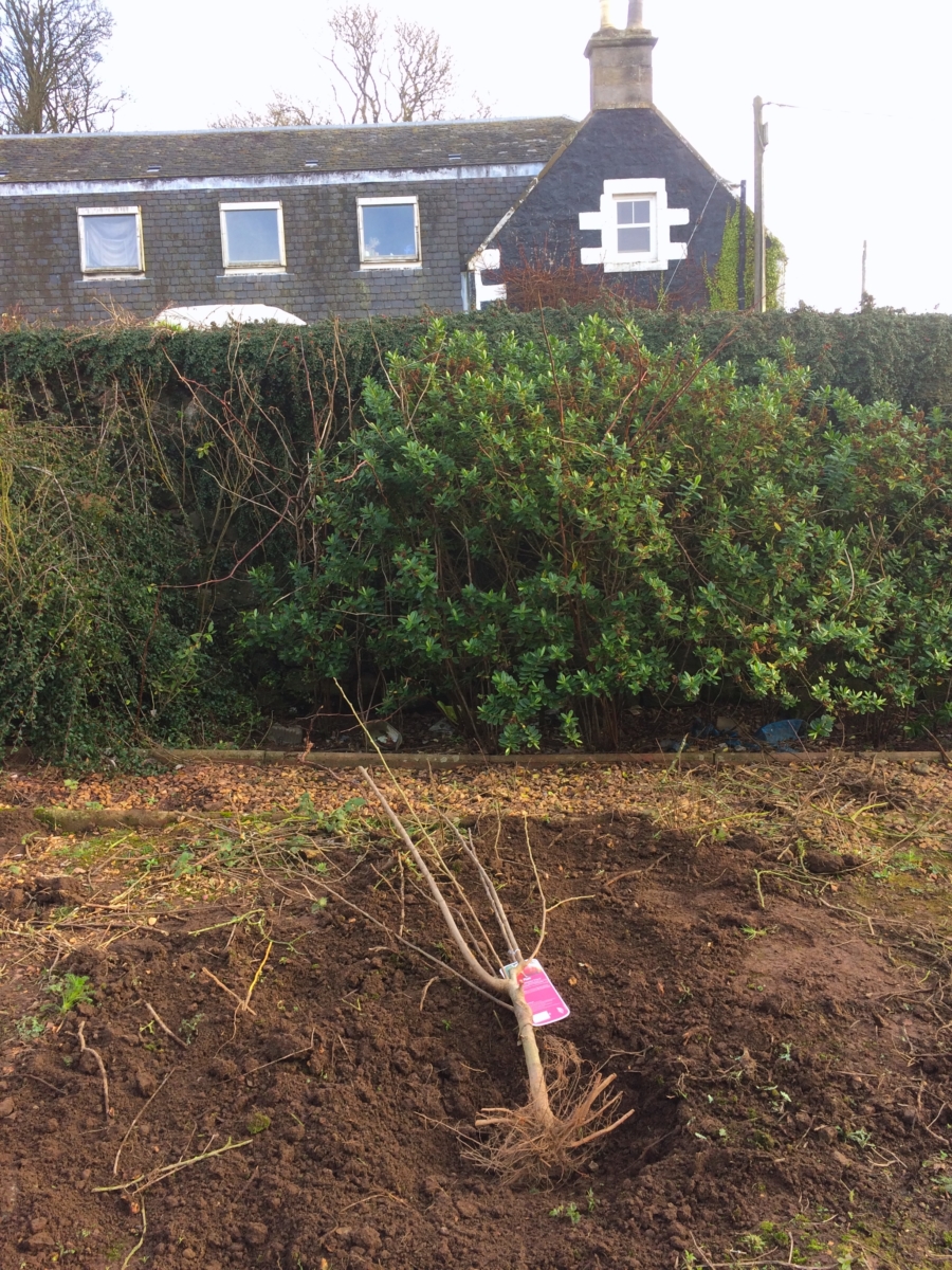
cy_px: 635
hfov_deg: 48.2
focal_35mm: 29
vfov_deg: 61.7
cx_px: 476
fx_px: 1063
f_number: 2.2
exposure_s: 1/100
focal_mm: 4.15
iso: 40
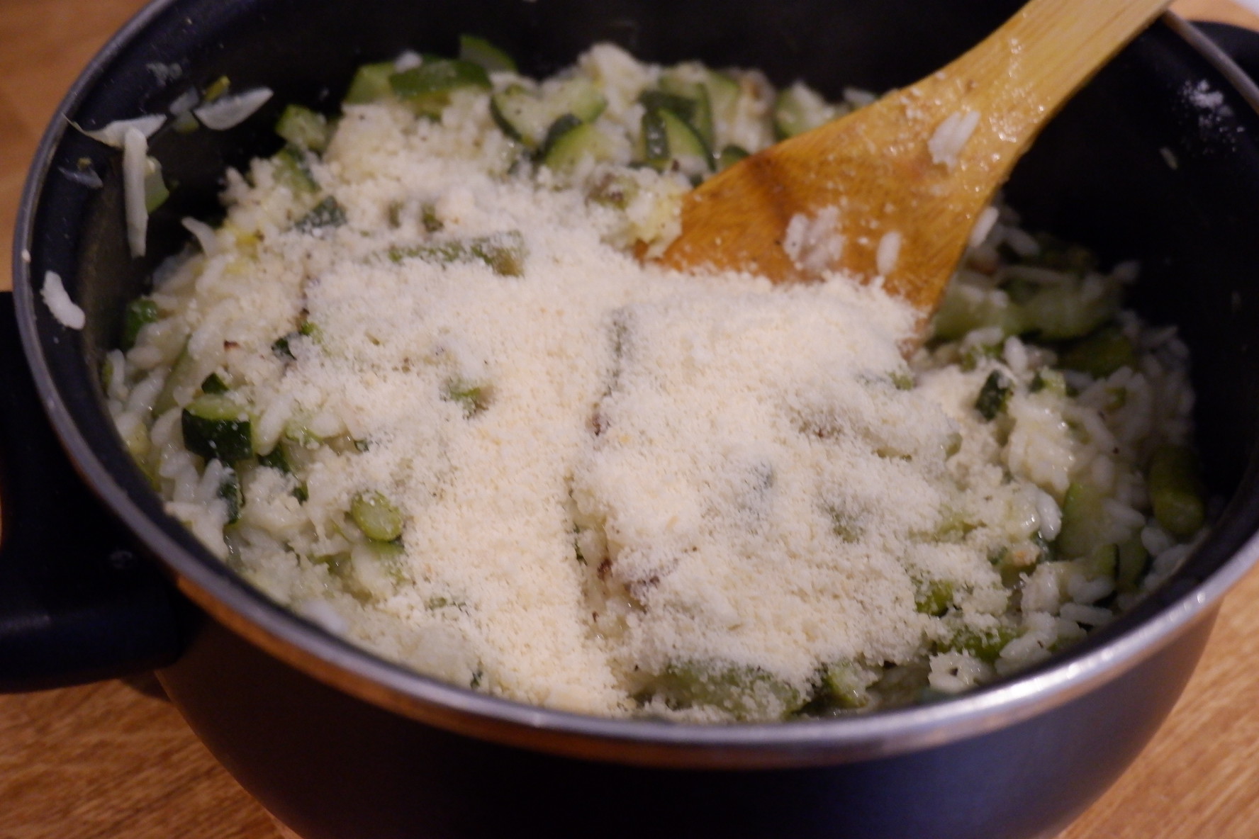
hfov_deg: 46.4
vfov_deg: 31.9
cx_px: 630
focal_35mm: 42
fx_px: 1469
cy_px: 420
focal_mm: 28.8
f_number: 4.5
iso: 3200
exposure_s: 1/20
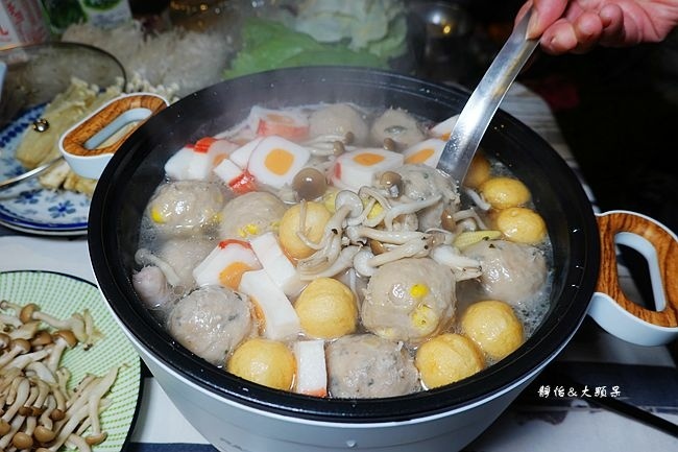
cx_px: 339
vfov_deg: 53.1
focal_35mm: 24
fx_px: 452
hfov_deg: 73.8
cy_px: 226
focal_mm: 9
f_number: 2.8
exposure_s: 1/40
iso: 125
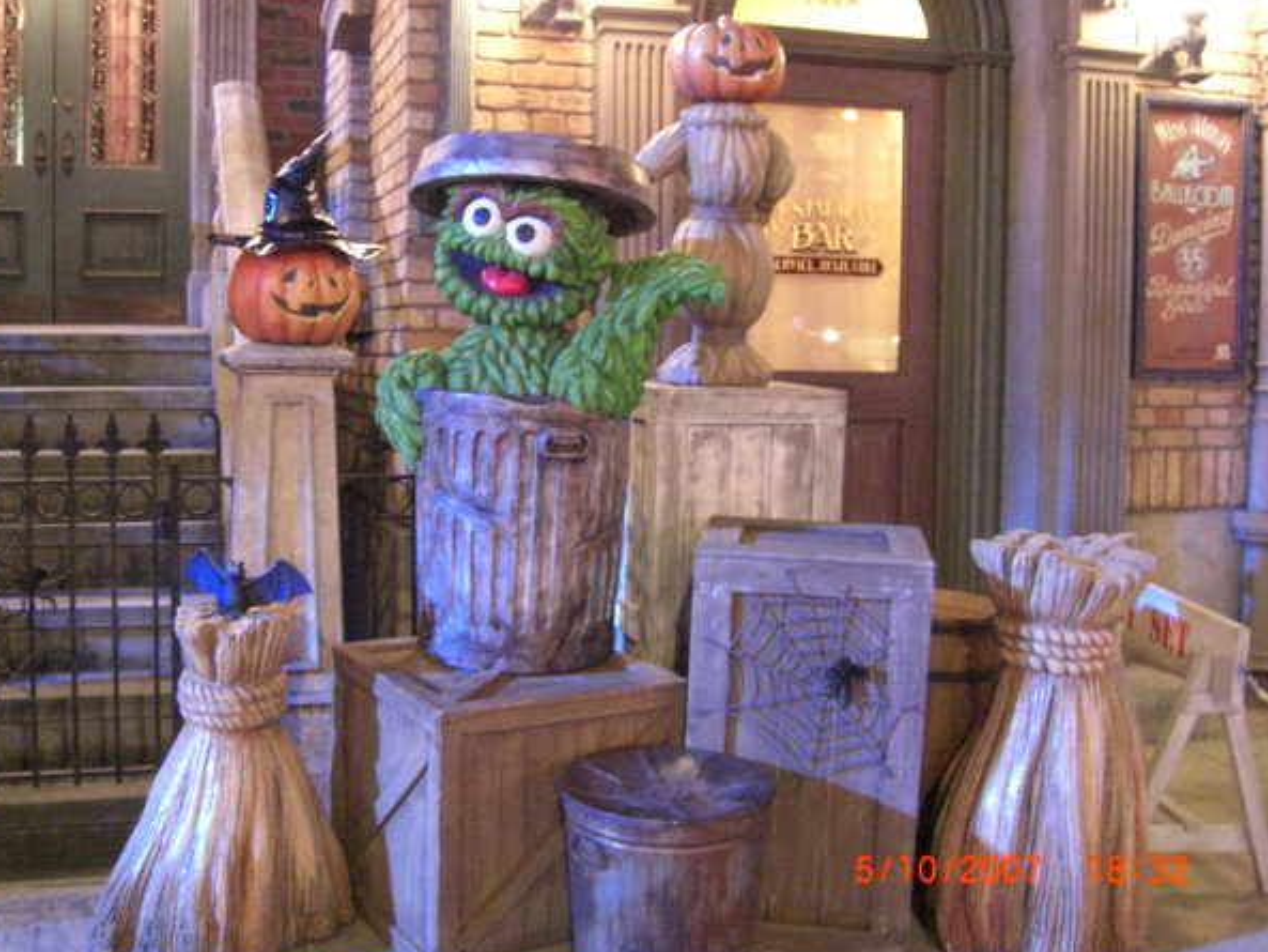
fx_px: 1502
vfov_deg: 35.1
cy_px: 462
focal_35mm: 41
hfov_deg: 45.7
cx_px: 588
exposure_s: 1/5
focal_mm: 7.9
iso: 1600
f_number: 2.8
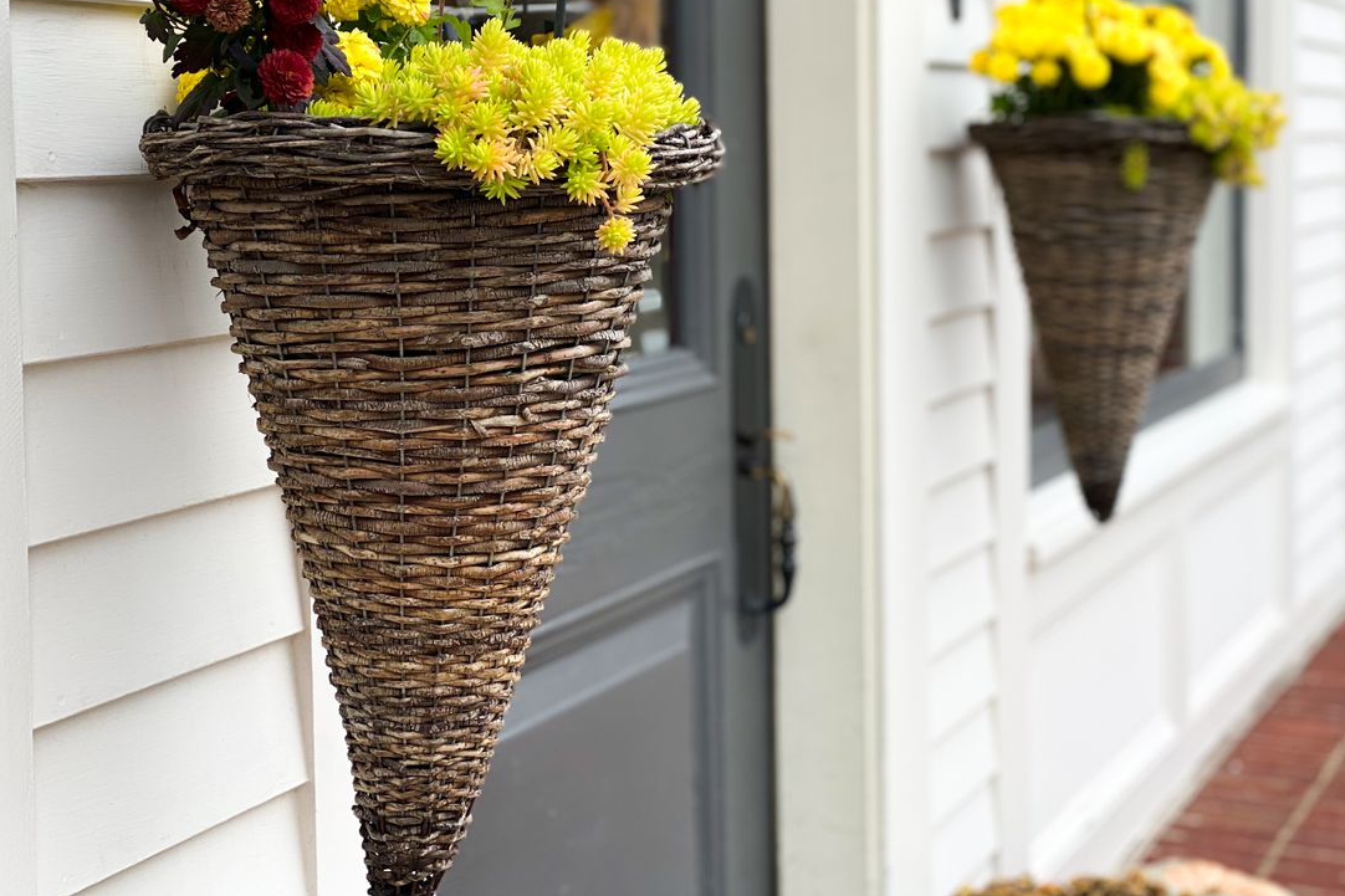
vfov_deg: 21.2
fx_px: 2391
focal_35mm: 64
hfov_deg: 31.4
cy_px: 324
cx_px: 604
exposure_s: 1/280
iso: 20
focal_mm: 6
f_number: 2
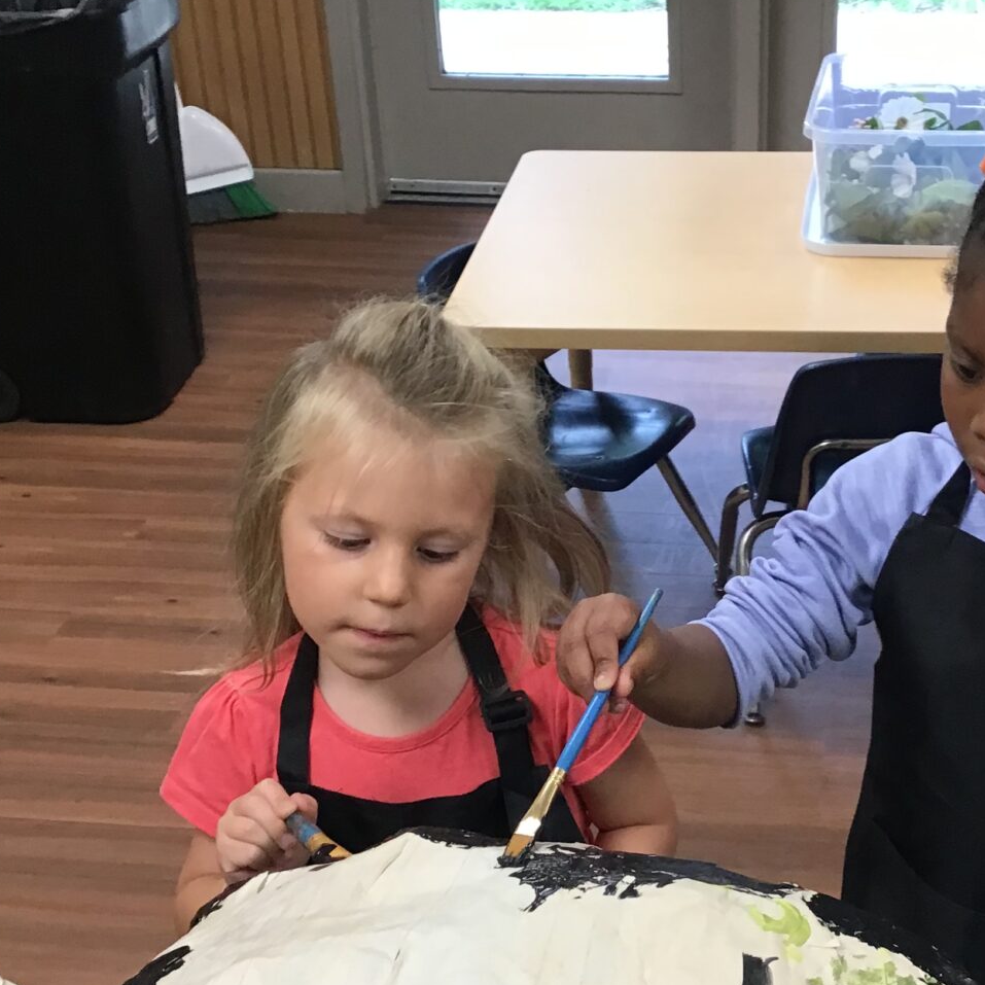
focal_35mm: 55
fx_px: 1771
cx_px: 660
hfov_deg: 30.8
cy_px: 595
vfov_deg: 31.0
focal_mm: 3.3
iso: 40
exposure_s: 1/30
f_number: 2.4
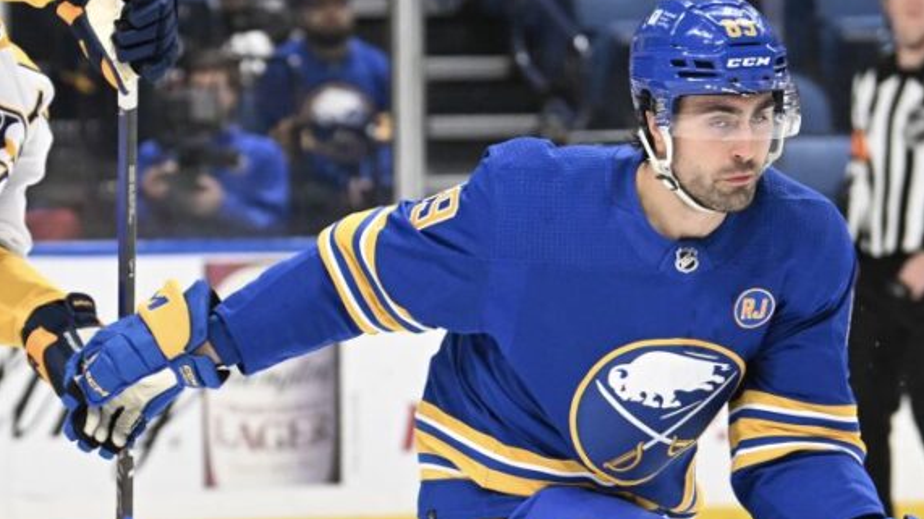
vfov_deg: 8.8
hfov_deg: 15.5
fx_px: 3381
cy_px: 388
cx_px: 618
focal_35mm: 138
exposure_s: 1/1600
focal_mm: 98
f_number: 3.2
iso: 3200
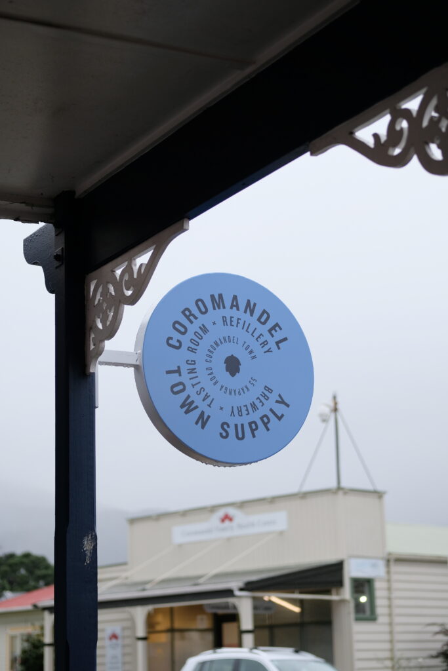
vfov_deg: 27.0
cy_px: 336
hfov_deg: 18.2
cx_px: 224
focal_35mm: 75
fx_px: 1399
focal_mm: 50
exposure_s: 1/170
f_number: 2.8
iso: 400
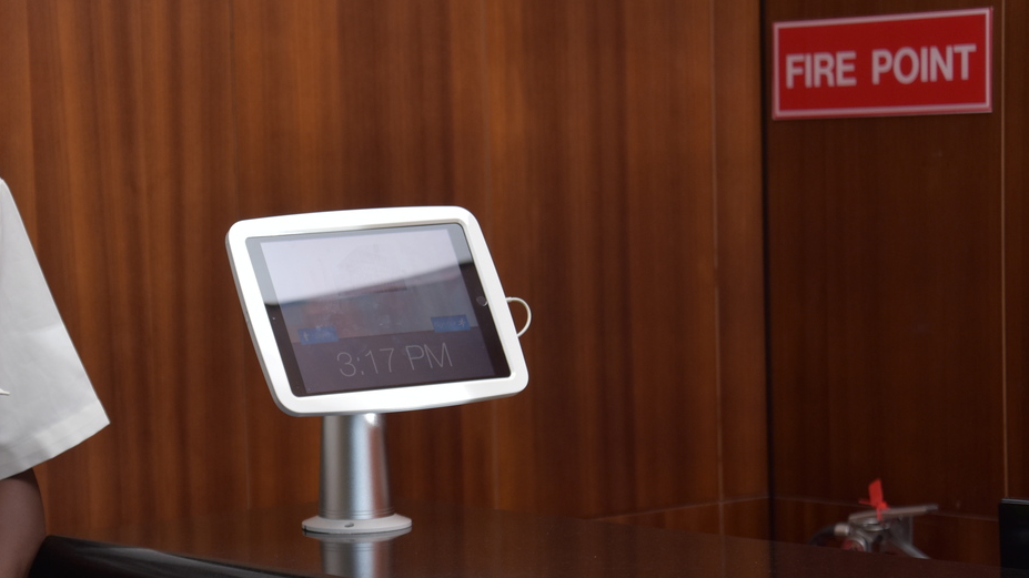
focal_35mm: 129
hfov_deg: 16.5
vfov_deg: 9.4
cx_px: 191
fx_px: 3519
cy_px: 398
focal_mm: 62
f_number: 4.5
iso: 200
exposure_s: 1/250
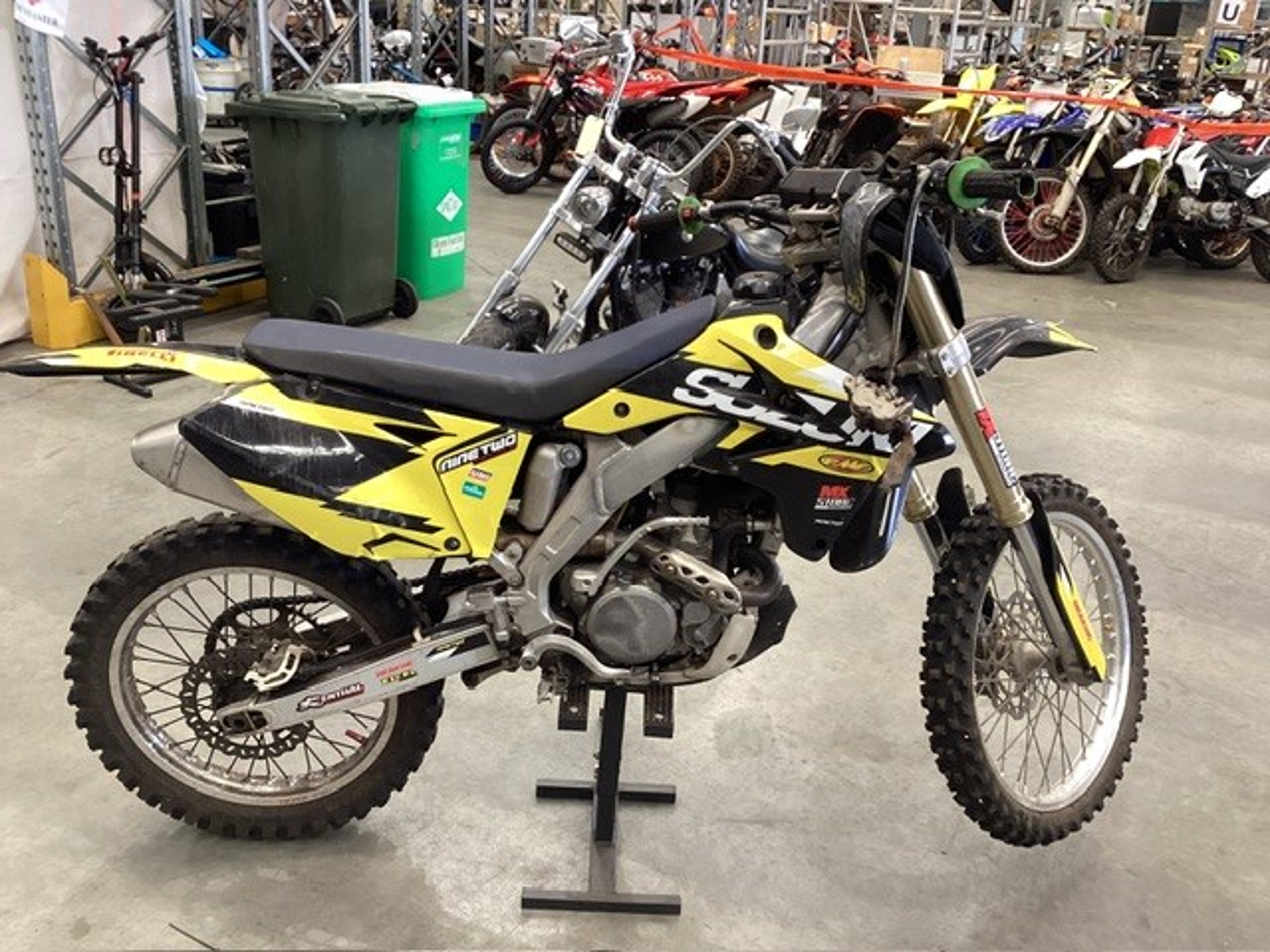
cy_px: 476
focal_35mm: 31
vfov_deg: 45.4
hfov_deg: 58.4
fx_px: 1137
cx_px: 635
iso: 250
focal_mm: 3.3
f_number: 2.4
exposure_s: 1/50
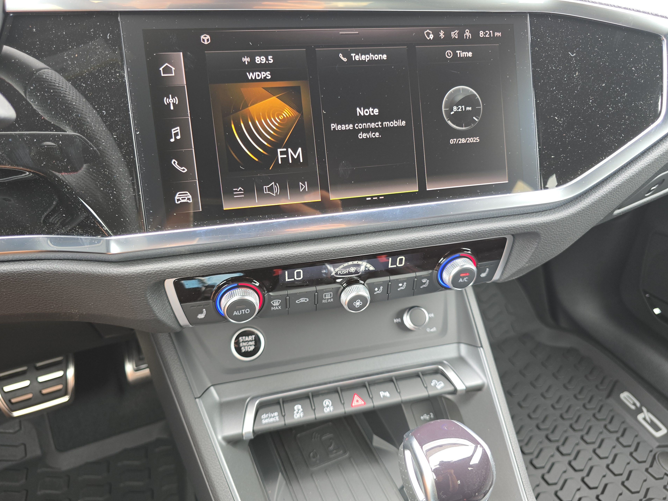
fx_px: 463
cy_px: 243
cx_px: 335
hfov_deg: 71.6
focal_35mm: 24
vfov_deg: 56.8
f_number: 1.7
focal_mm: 6.3
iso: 80
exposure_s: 1/59
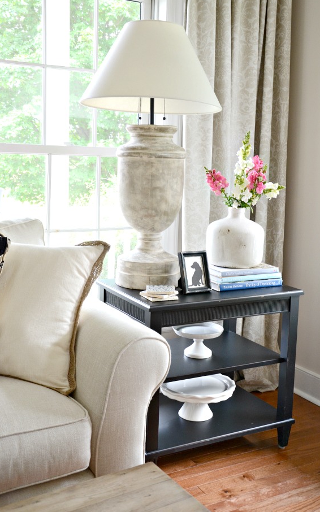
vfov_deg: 46.2
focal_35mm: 43
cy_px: 236
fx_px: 600
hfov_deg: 29.8
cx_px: 167
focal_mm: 26
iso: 400
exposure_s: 1/20
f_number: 5.6
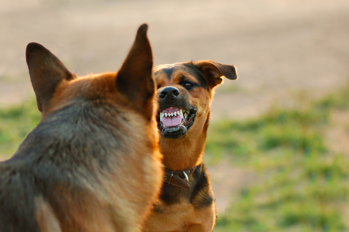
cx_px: 174
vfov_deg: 8.7
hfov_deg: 13.1
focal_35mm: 158
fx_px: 1526
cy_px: 116
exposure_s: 1/500
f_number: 3
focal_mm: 105
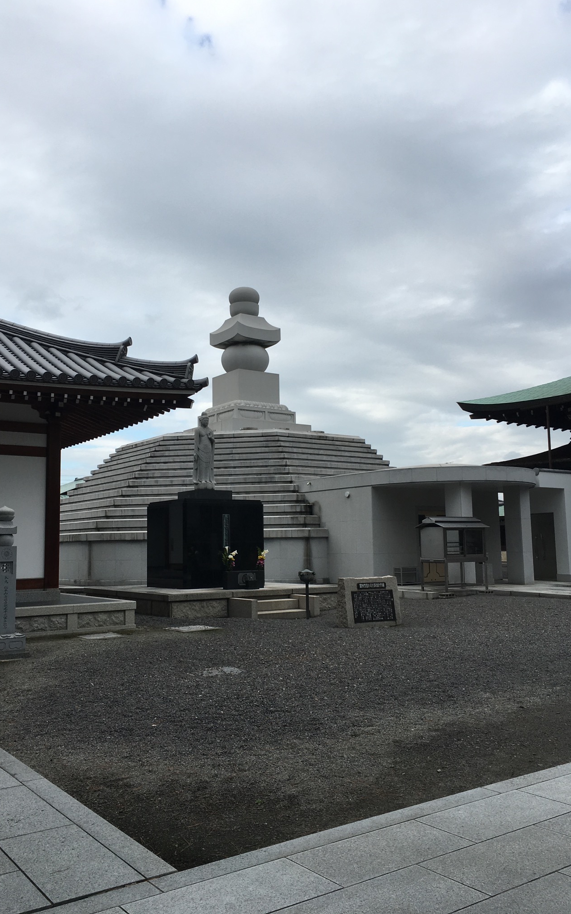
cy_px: 457
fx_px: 772
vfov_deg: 61.2
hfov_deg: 40.5
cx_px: 246
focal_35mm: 31
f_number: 2.2
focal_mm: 4.15
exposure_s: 1/810
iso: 25
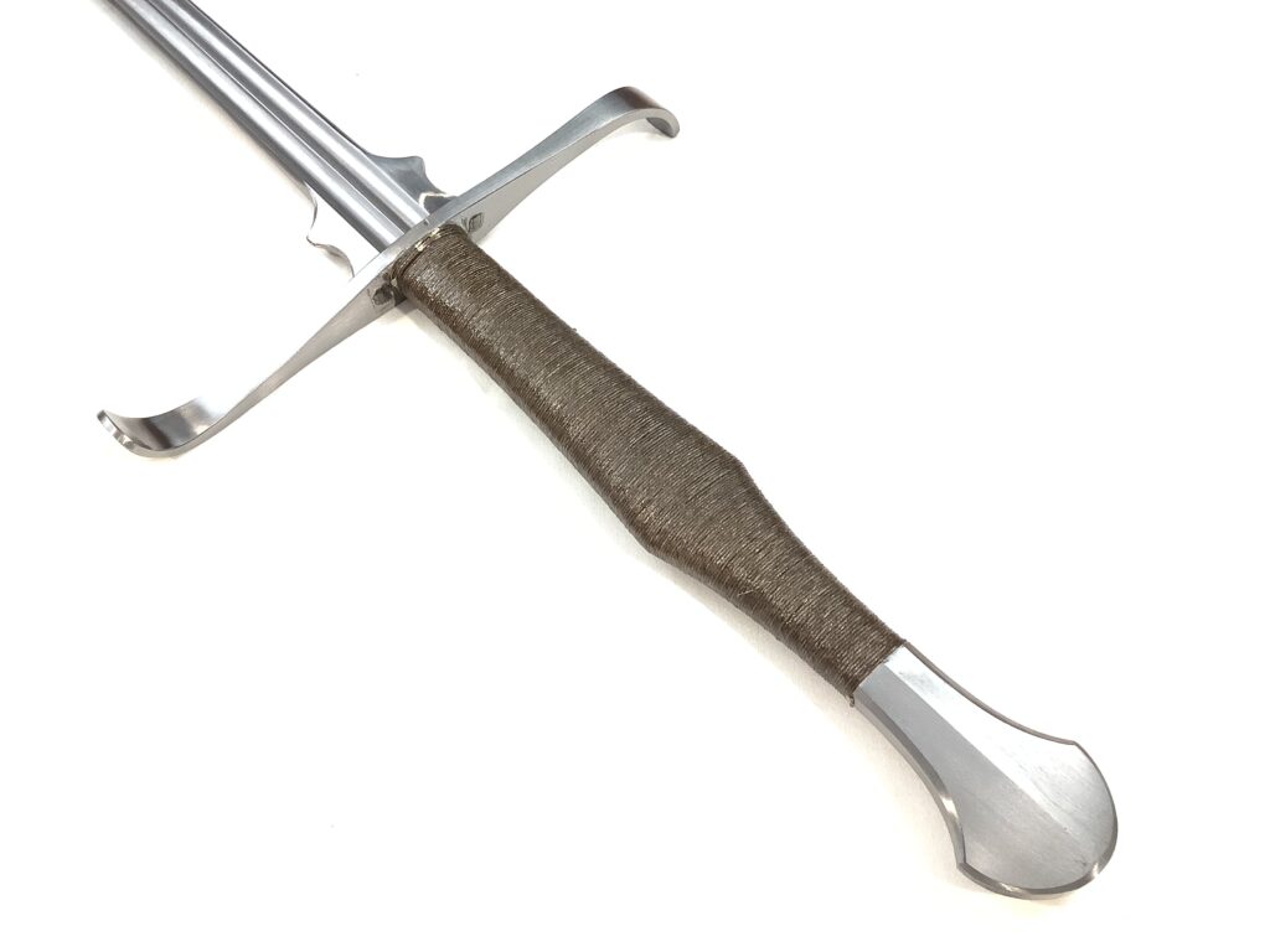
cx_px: 635
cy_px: 476
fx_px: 1137
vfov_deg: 45.4
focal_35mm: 31
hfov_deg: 58.4
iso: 250
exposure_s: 1/60
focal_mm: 3.3
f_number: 2.4
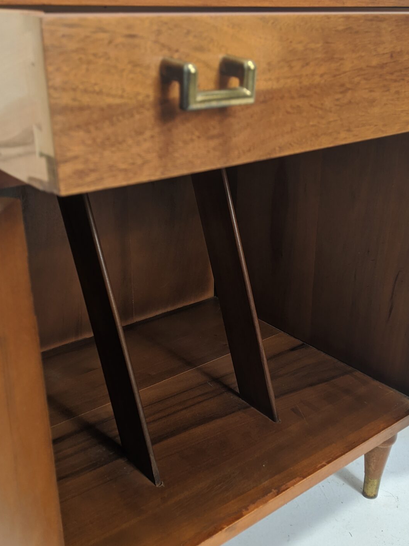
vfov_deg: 47.8
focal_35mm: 39
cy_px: 300
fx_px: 615
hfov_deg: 36.8
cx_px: 219
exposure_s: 1/24
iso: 88
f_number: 1.8
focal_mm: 4.44
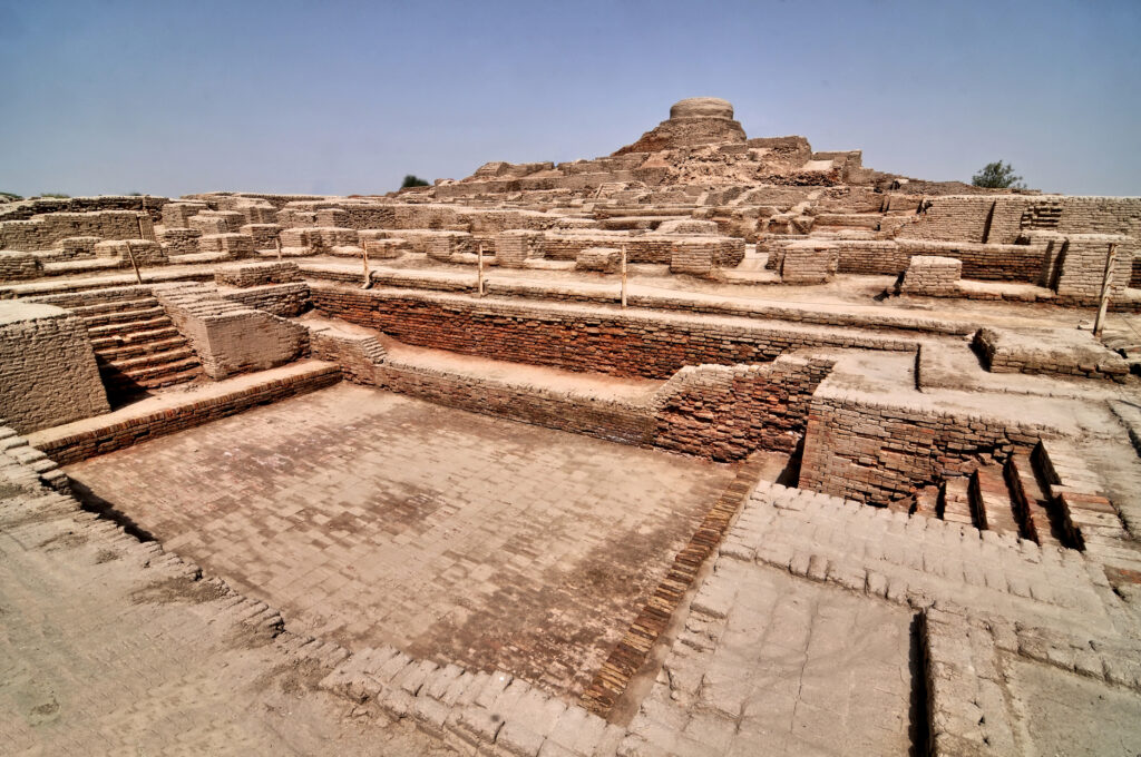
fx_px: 522
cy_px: 378
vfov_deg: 71.9
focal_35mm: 16
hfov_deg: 95.1
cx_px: 570
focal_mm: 11
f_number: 11
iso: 200
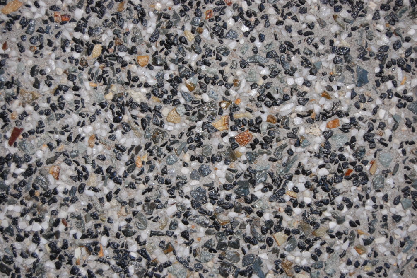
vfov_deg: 21.2
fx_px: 741
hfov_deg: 31.4
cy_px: 140
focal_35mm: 64
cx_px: 205
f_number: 5.3
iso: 400
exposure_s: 1/60
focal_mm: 42
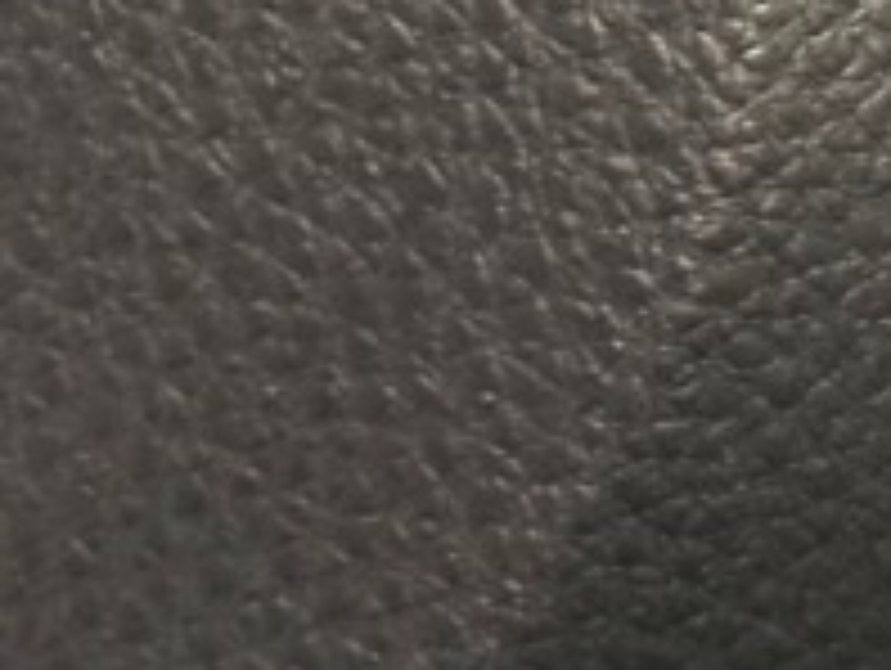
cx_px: 2106
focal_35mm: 248
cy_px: -256
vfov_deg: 6.0
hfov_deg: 7.5
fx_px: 6391
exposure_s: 1/24
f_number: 1.78
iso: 640
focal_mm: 6.86
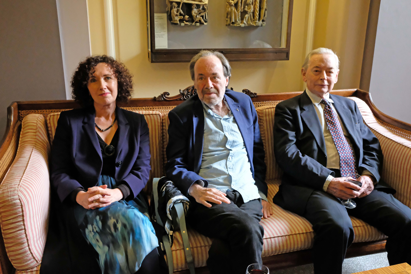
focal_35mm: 32
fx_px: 365
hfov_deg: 58.7
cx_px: 206
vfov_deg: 41.1
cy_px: 137
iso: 12800
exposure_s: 1/125
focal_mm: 21.4
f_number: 6.4
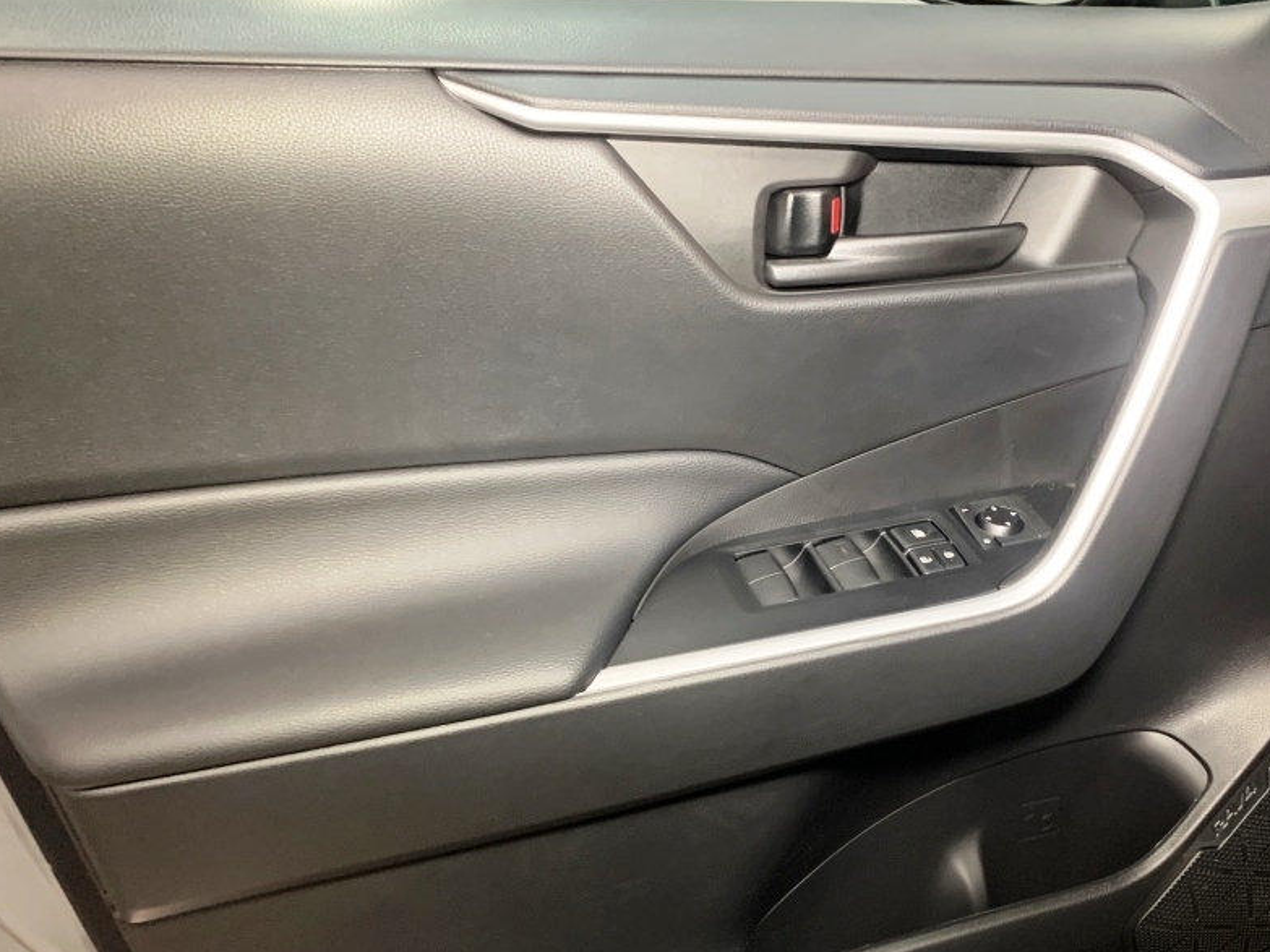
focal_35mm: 34
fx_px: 1247
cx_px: 746
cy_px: 514
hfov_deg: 53.7
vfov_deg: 41.8
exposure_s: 1/40
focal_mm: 4.25
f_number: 1.8
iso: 320
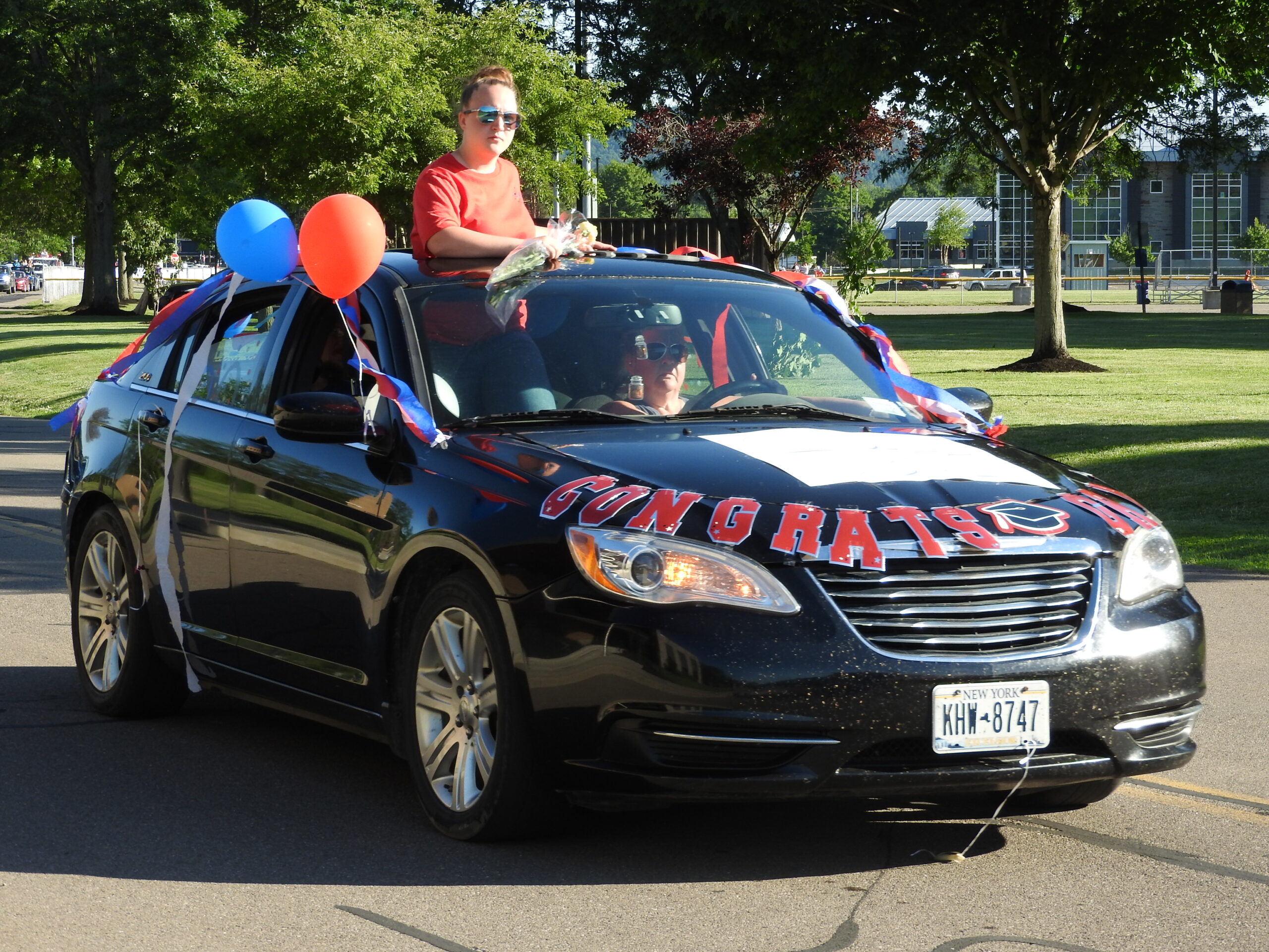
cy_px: 476
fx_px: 3849
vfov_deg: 14.1
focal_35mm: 105
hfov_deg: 18.7
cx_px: 634
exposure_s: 1/250
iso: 100
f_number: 4.8
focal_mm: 18.8
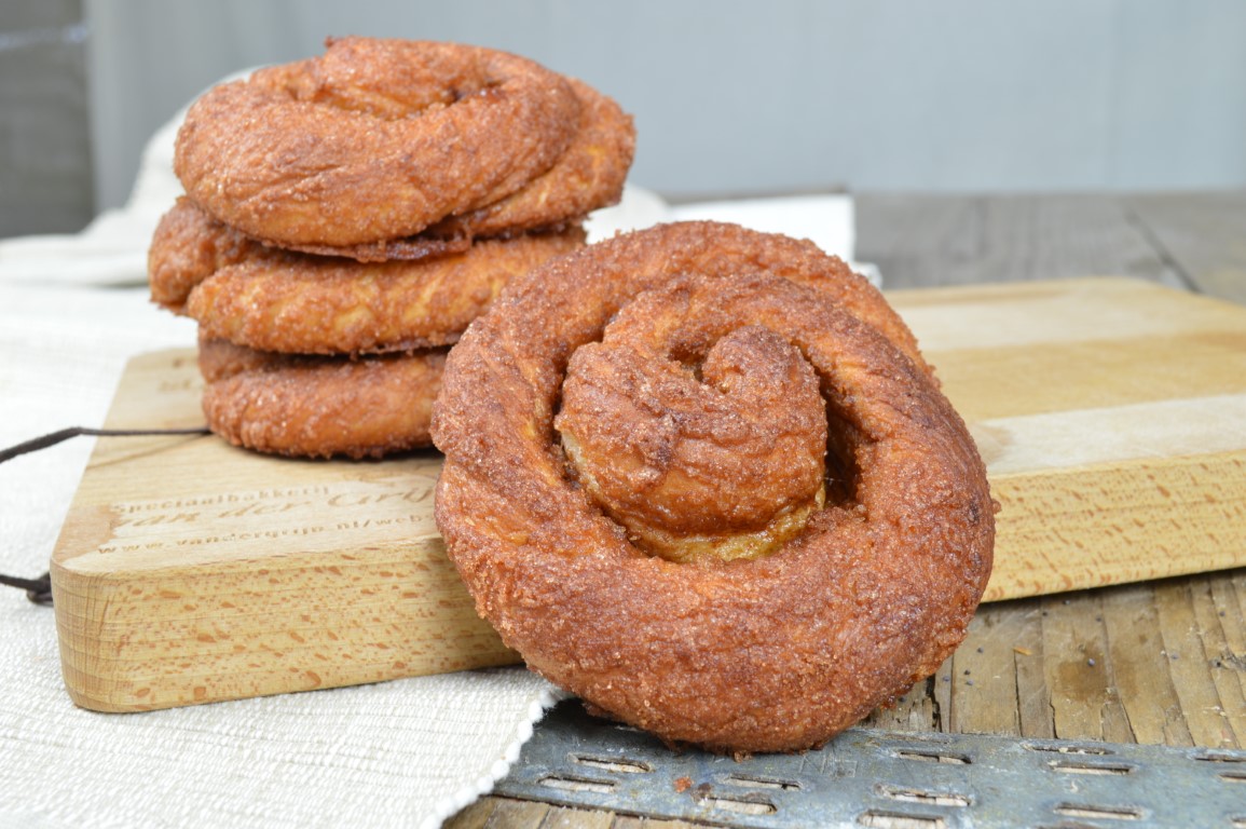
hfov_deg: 46.4
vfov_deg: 31.8
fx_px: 1452
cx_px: 623
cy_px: 414
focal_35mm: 42
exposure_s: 1/2
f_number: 8
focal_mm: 28
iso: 100
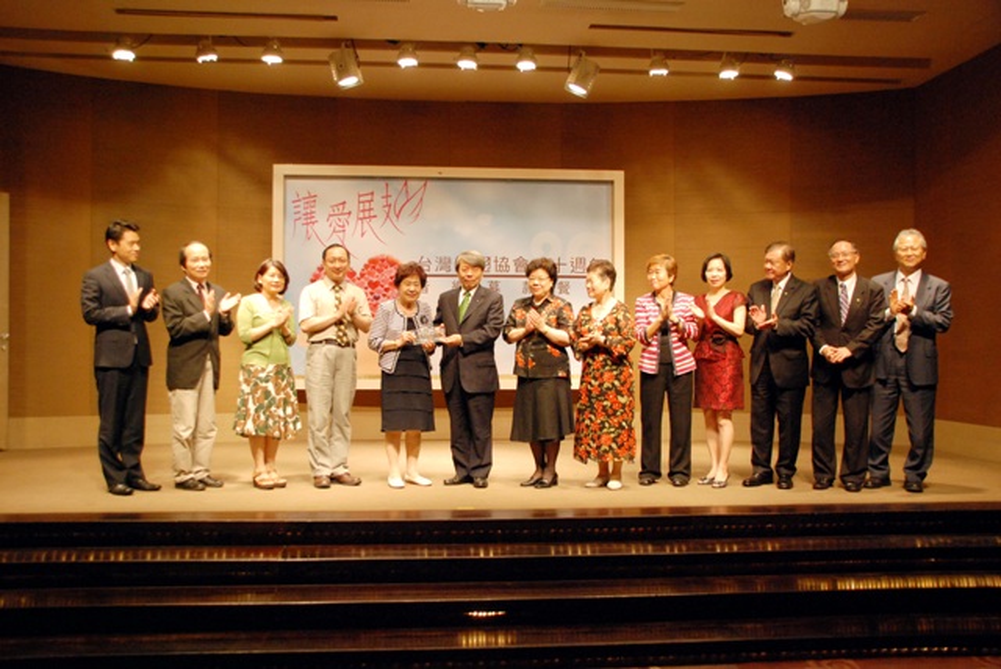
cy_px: 334
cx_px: 500
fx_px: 918
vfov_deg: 40.0
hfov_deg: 57.2
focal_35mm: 33
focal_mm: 22
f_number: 3.8
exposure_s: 1/60
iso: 1100
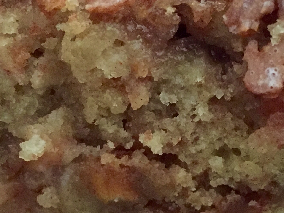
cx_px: 189
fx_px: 591
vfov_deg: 20.3
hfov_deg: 26.9
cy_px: 150
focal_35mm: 72
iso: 400
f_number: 2.2
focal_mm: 4.15
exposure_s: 1/15
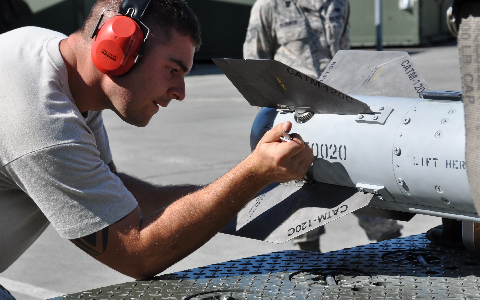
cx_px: 243
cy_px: 141
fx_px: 1295
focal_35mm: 99
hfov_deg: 21.0
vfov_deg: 13.2
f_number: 10
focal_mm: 62
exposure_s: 1/400
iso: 200
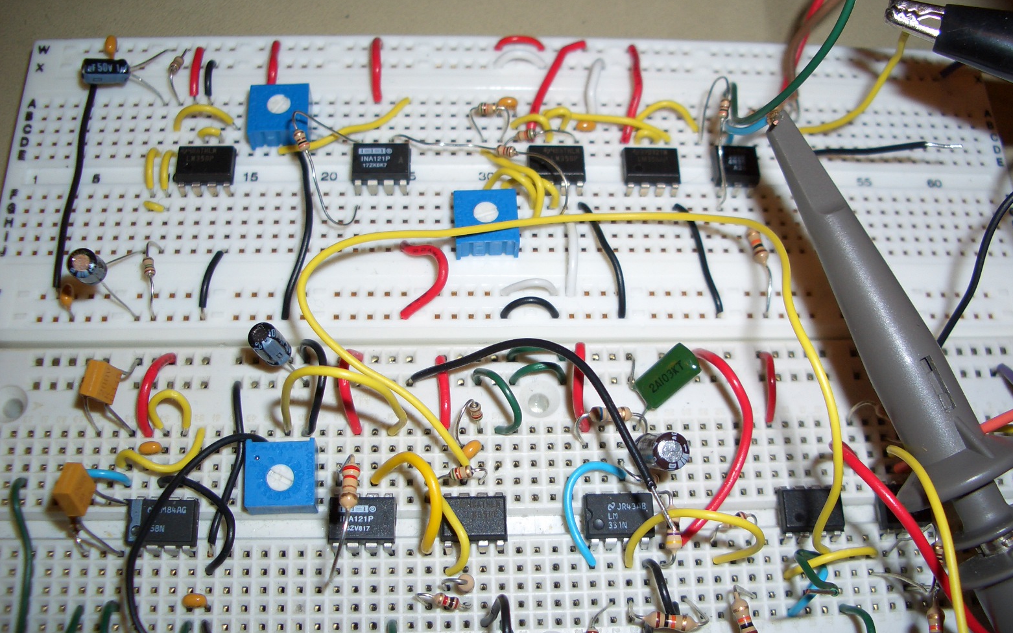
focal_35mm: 38
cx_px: 508
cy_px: 376
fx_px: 1049
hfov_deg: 51.5
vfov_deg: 33.5
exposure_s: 1/60
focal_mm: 5.8
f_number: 2.6
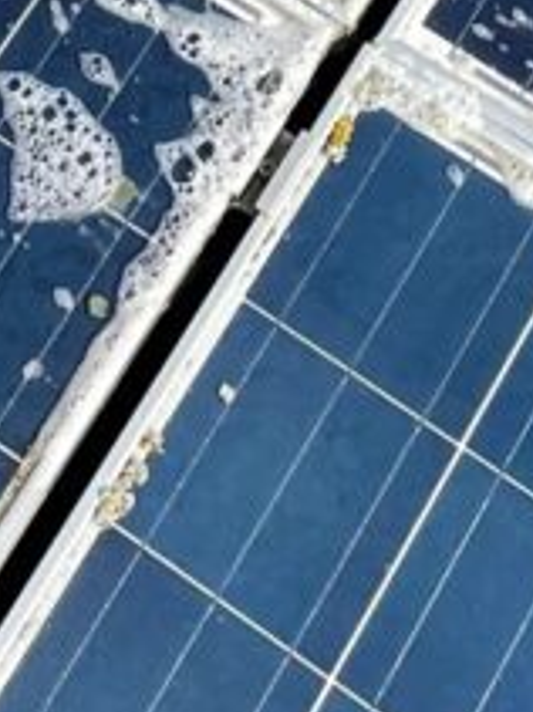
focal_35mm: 161
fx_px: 3309
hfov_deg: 9.2
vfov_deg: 10.7
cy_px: -943
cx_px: 64
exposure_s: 1/2092
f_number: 1.6
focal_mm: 4.2
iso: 32
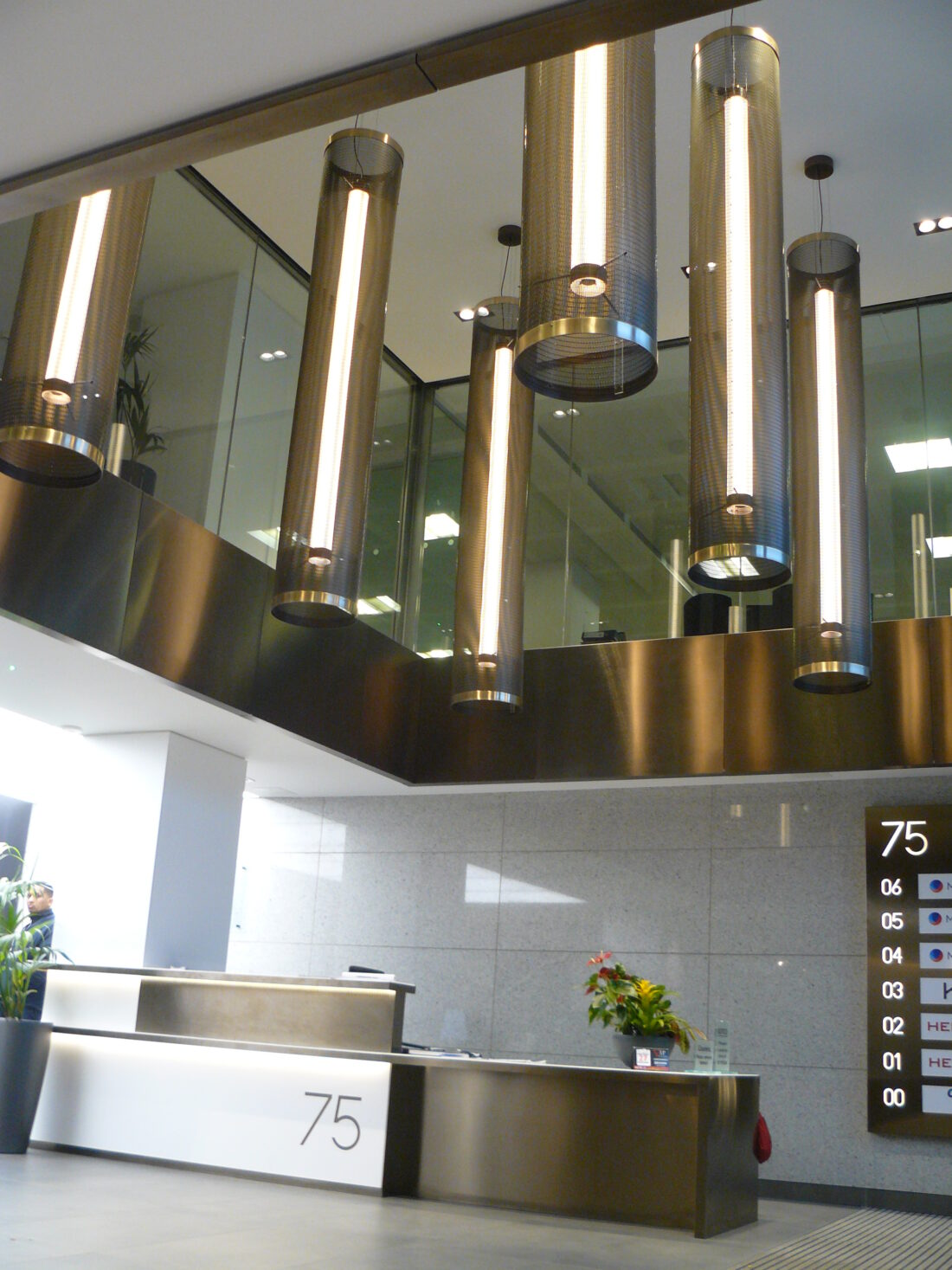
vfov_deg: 51.4
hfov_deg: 39.7
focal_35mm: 36
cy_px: 635
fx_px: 1320
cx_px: 476
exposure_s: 1/25
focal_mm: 6
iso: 200
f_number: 2.8
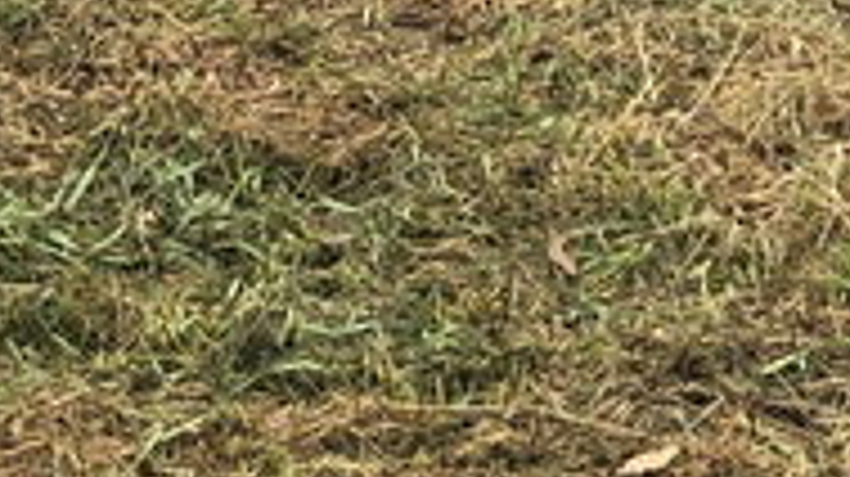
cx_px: 953
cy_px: -950
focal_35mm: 165
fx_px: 3716
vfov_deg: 6.7
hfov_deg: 12.8
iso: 20
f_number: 1.8
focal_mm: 3.99
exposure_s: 1/1200
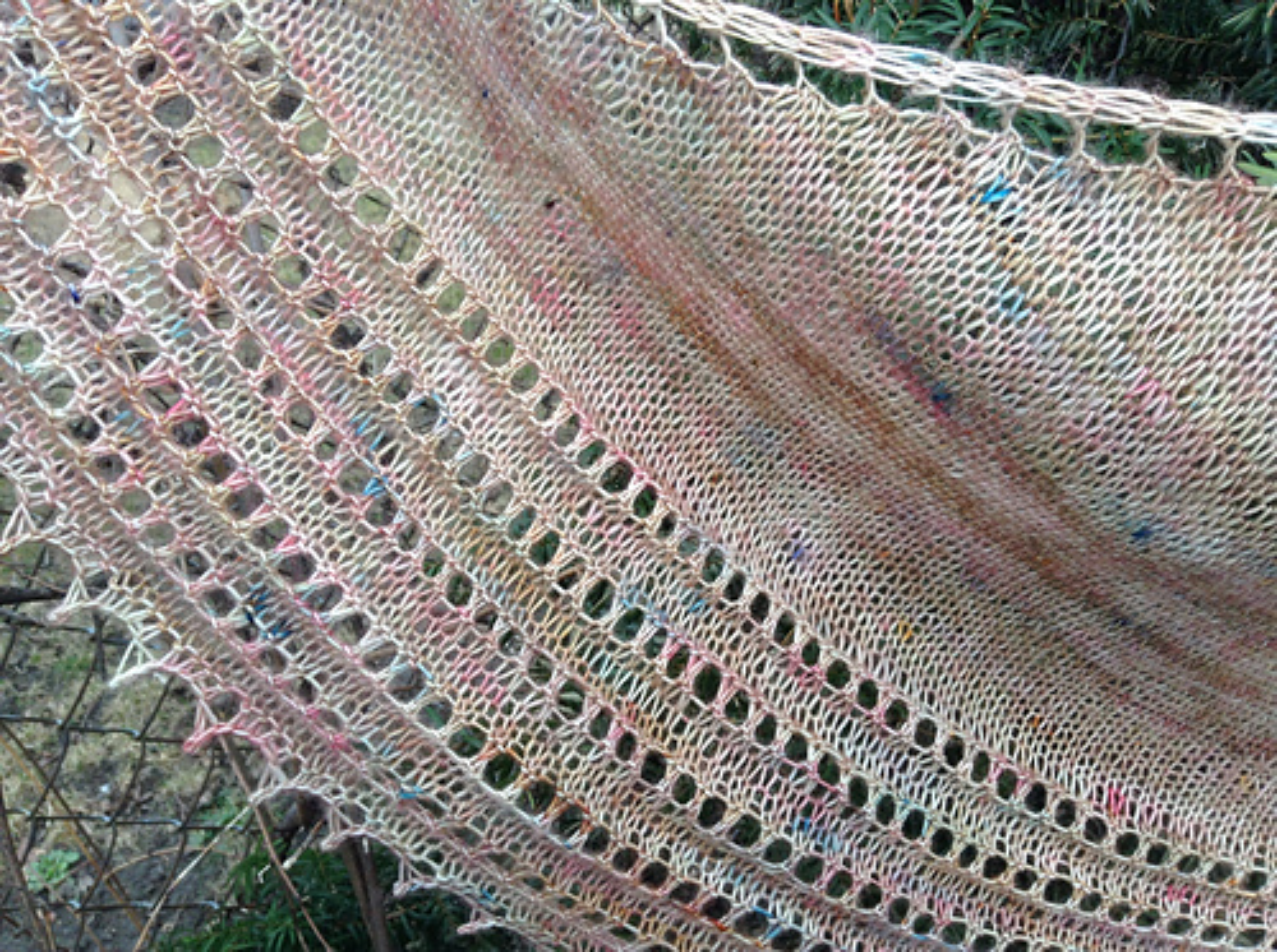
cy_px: 476
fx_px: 1215
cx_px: 638
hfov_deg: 55.4
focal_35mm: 33
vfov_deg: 42.8
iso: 40
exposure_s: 1/120
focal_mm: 3.3
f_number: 2.4
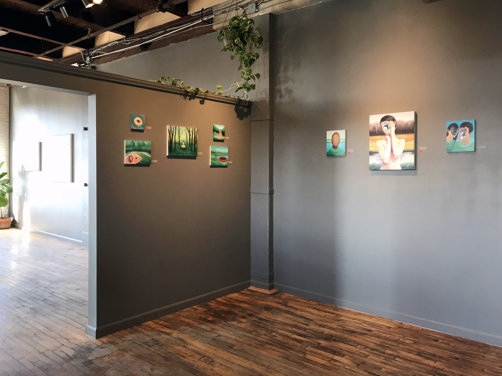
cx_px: 251
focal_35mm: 28
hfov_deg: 63.4
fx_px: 406
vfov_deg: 49.7
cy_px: 188
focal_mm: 3.99
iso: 40
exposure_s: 1/24
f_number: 1.8
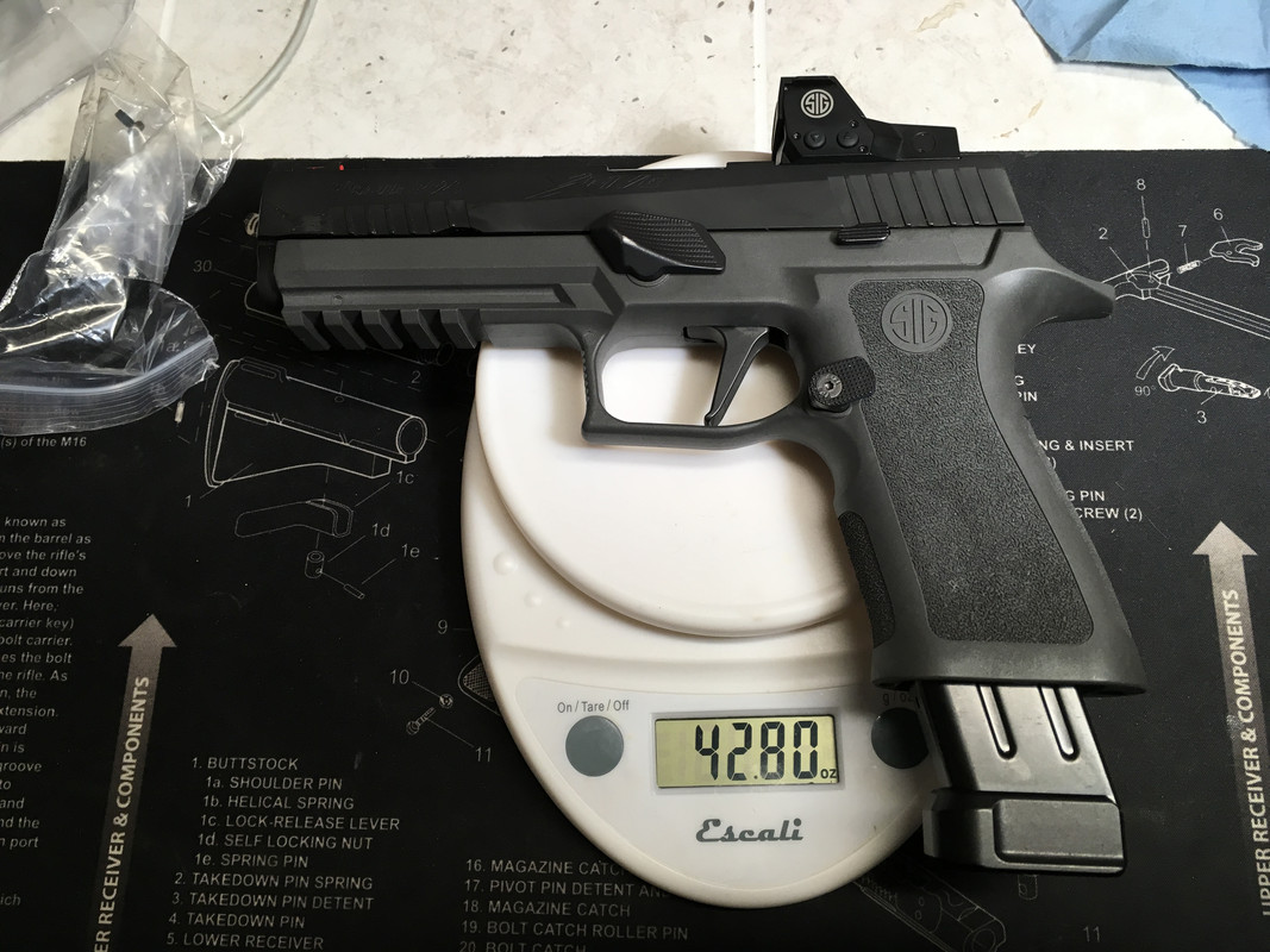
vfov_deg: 48.2
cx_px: 635
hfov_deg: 61.7
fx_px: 1064
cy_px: 476
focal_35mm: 29
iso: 25
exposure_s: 1/30
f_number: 2.2
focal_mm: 4.15
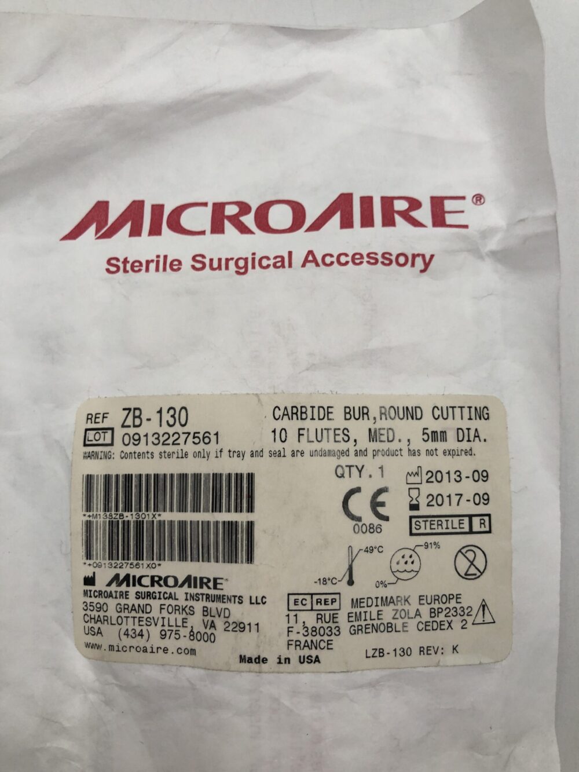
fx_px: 624
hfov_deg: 49.8
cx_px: 290
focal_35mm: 28
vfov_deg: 63.4
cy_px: 386
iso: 25
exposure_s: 1/40
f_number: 1.8
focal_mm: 3.99
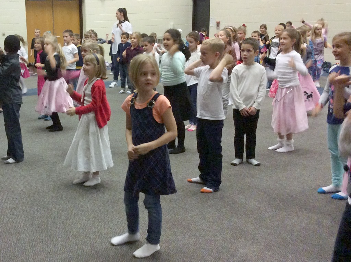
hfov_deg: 56.9
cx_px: 176
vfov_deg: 44.1
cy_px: 131
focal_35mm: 32
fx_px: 324
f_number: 2.4
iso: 200
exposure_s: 1/24
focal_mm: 3.3
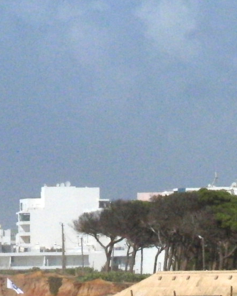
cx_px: 201
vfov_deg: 3.0
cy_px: 316
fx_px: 5720
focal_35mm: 652
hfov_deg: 2.4
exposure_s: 1/2500
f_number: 9.5
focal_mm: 36.9
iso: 400
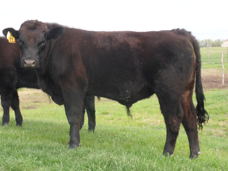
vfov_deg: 17.6
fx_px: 553
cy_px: 86
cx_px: 114
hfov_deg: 23.3
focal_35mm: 84
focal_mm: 14
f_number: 5.1
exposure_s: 1/90
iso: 80
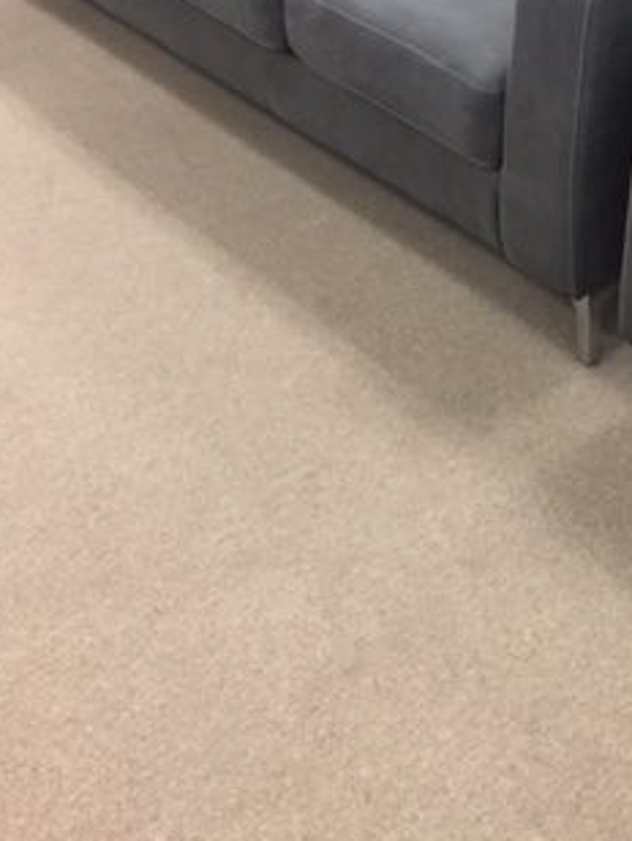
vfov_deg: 30.8
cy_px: 90
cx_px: 616
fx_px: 1460
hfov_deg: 23.5
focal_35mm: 60
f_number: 2.2
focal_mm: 4.15
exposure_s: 1/30
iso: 160
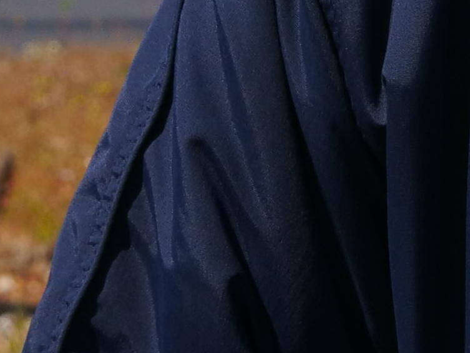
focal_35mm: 465
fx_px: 6315
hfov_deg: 4.2
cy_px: -739
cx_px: 1102
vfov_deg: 3.1
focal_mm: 35
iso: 200
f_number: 7.1
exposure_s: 1/800
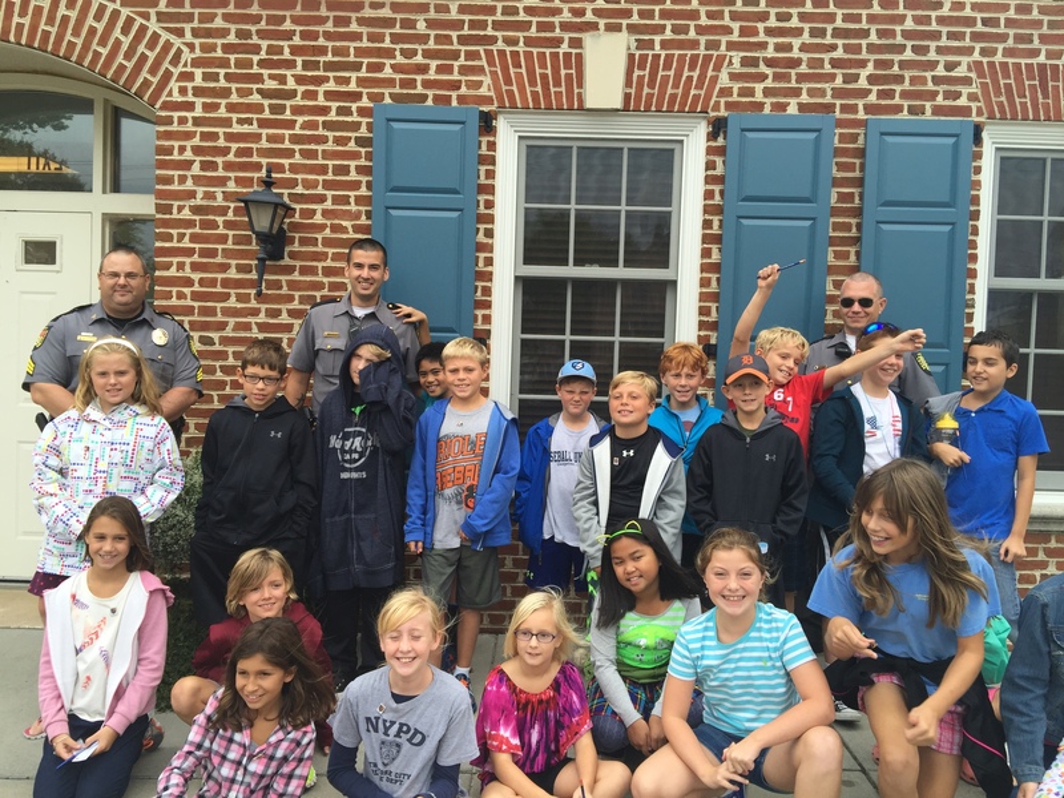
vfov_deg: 48.2
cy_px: 399
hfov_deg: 61.7
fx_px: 891
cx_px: 532
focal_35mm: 29
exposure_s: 1/391
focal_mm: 4.15
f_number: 2.2
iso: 32
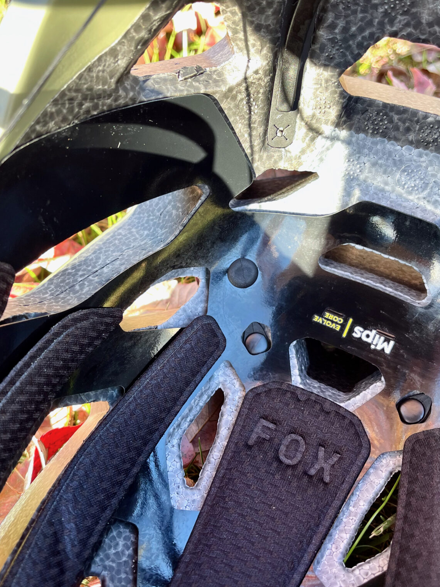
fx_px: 593
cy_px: 296
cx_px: 204
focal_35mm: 35
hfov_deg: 40.7
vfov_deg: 52.6
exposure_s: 1/121
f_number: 1.6
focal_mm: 5.1
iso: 50
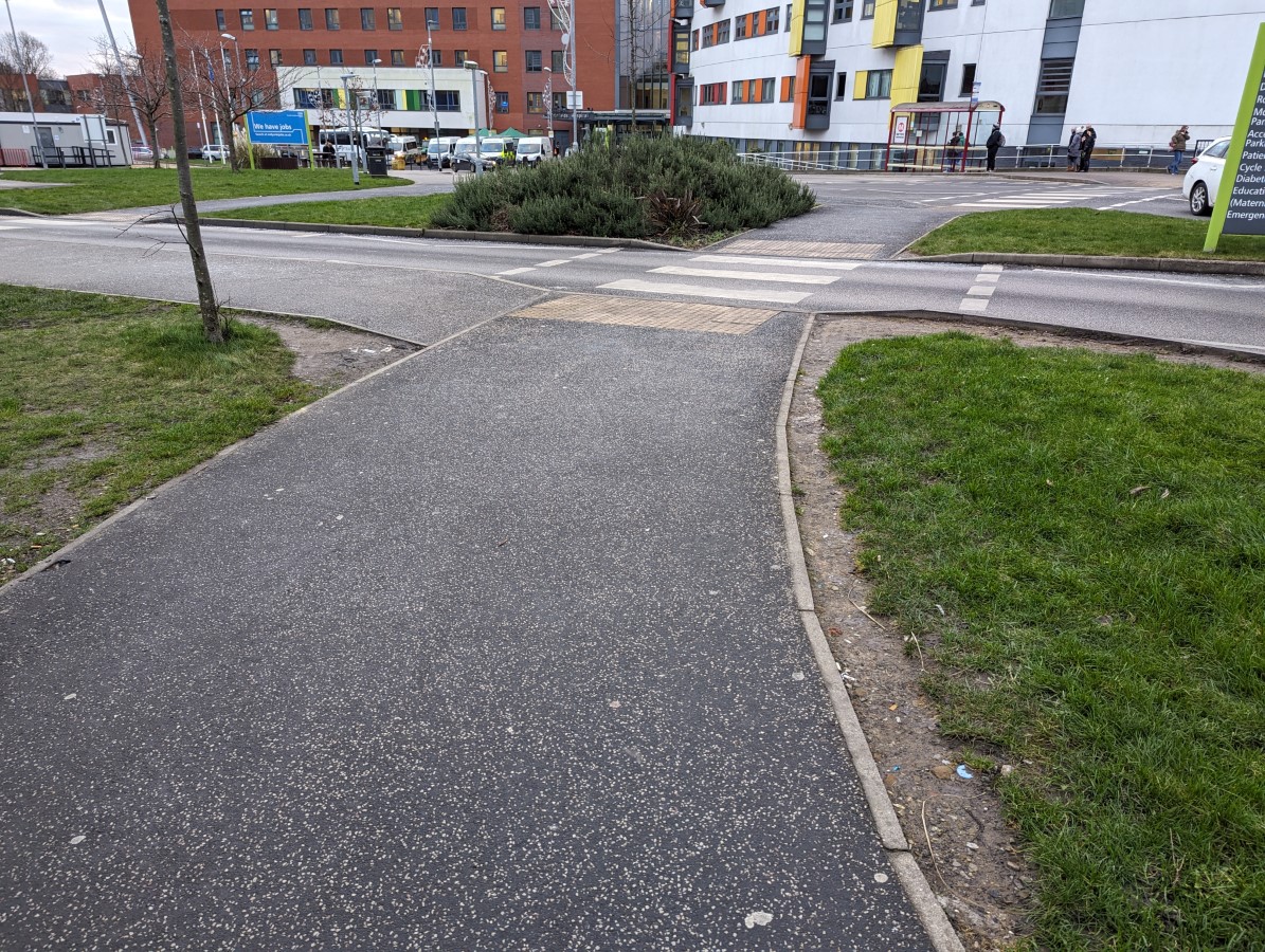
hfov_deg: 71.5
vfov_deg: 56.9
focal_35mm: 24
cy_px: 476
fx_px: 878
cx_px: 632
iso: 61
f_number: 1.85
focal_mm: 6.81
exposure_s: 1/48.1
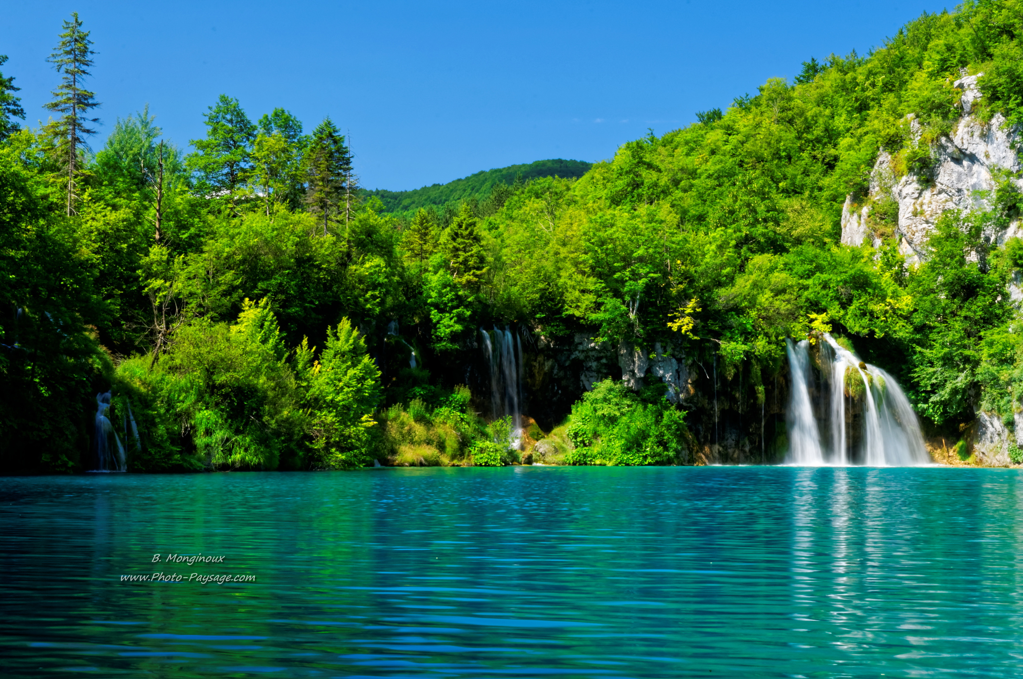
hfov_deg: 33.4
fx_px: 1703
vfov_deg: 22.6
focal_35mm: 60
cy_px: 340
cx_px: 512
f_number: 32
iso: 200
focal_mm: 40
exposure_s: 1/6
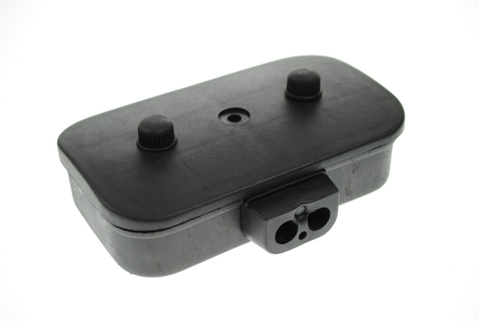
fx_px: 839
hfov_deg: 31.9
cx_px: 240
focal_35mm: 63
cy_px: 160
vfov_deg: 21.6
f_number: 5.3
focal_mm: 42
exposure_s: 1/30
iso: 100
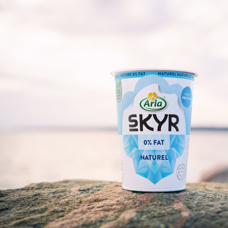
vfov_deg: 26.5
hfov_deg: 26.3
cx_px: 154
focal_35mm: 65
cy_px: 113
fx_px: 484
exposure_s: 1/320
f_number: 4.5
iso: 320
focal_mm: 50
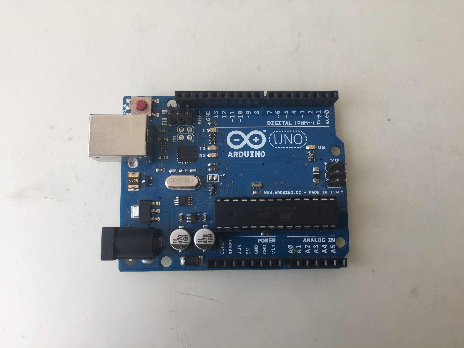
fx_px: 389
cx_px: 232
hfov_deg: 61.7
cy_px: 174
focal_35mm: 29
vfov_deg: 48.2
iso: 40
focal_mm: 4.15
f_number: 2.2
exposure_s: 1/50
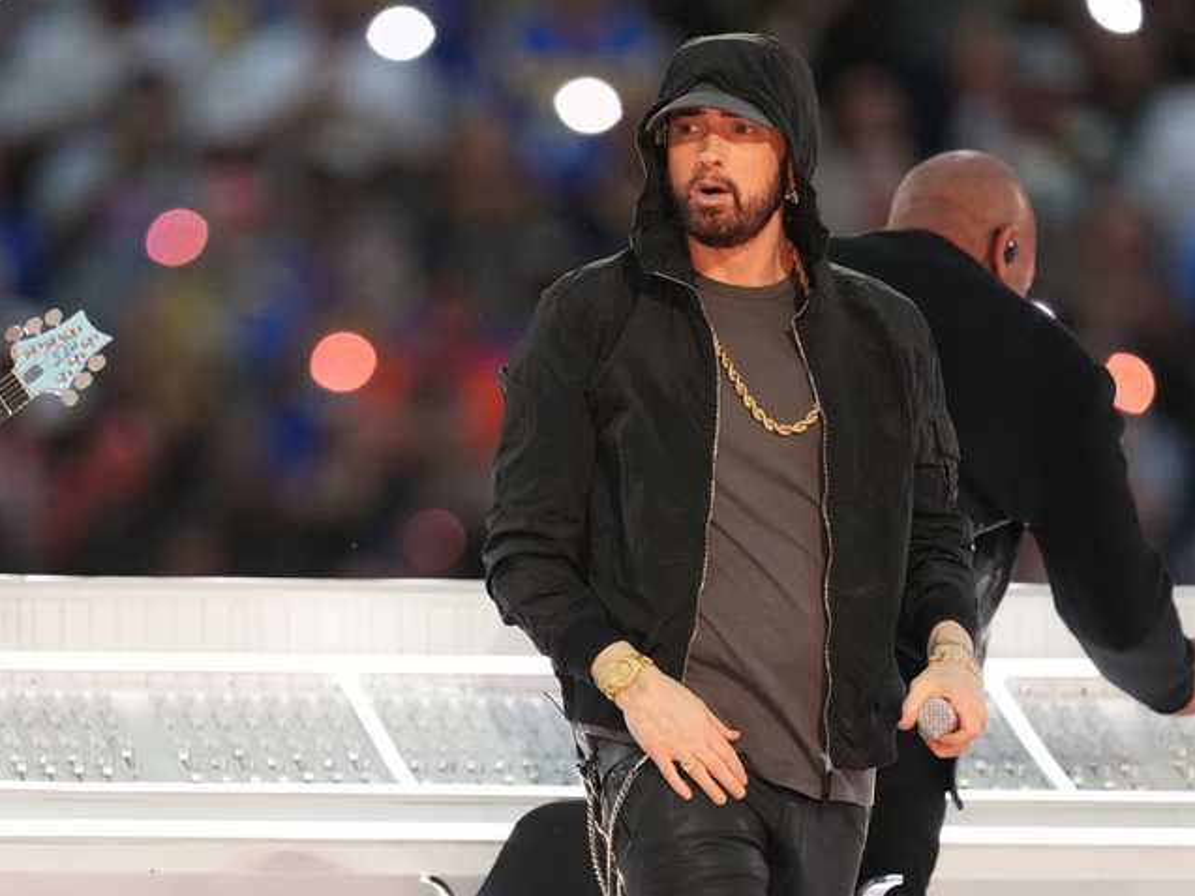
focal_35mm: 652
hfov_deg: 3.0
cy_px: 448
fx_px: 22512
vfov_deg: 2.3
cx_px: 673
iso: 3200
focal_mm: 600
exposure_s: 1/640
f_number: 4
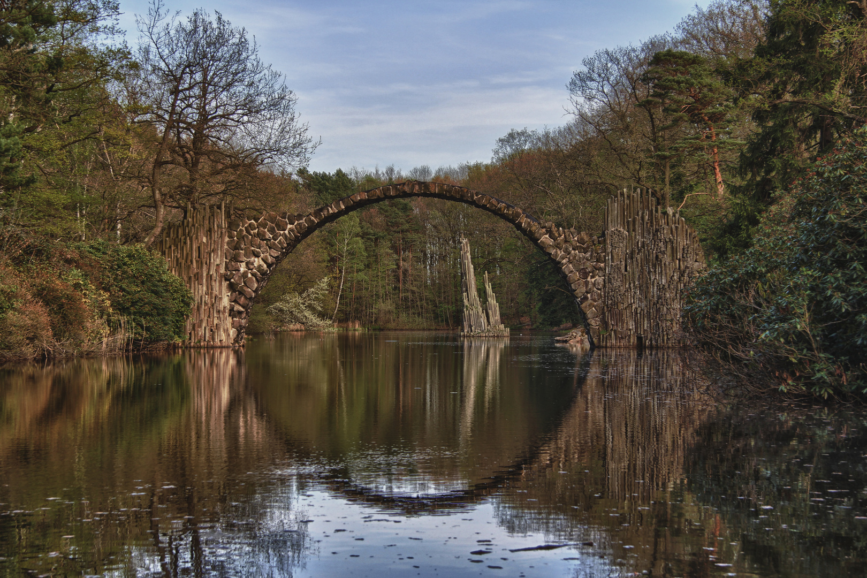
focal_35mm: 74
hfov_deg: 27.3
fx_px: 1782
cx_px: 434
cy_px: 289
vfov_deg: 18.4
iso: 100
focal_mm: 47
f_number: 6.3
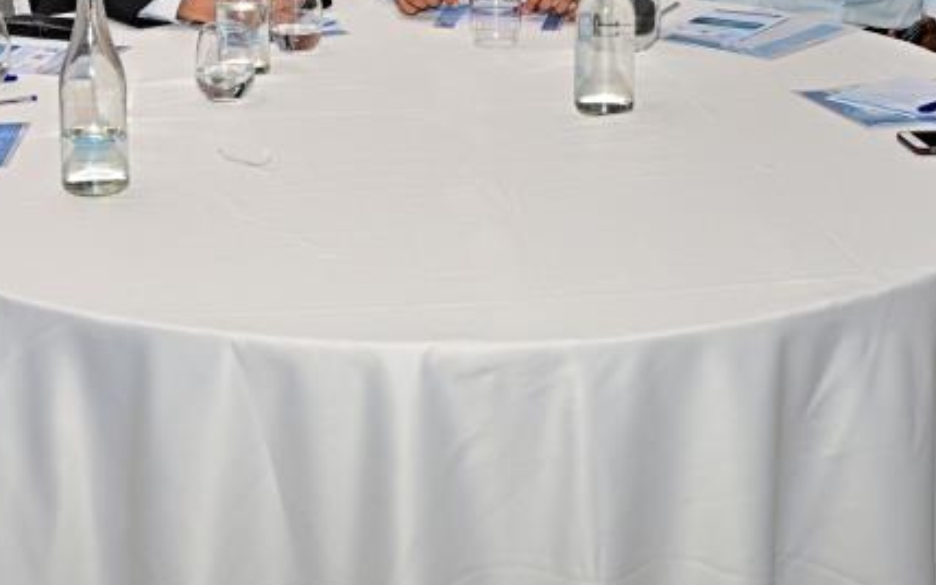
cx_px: 284
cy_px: -91
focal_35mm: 68
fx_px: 1734
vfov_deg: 18.3
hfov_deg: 29.9
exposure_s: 1/200
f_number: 5.6
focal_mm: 28
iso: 1600
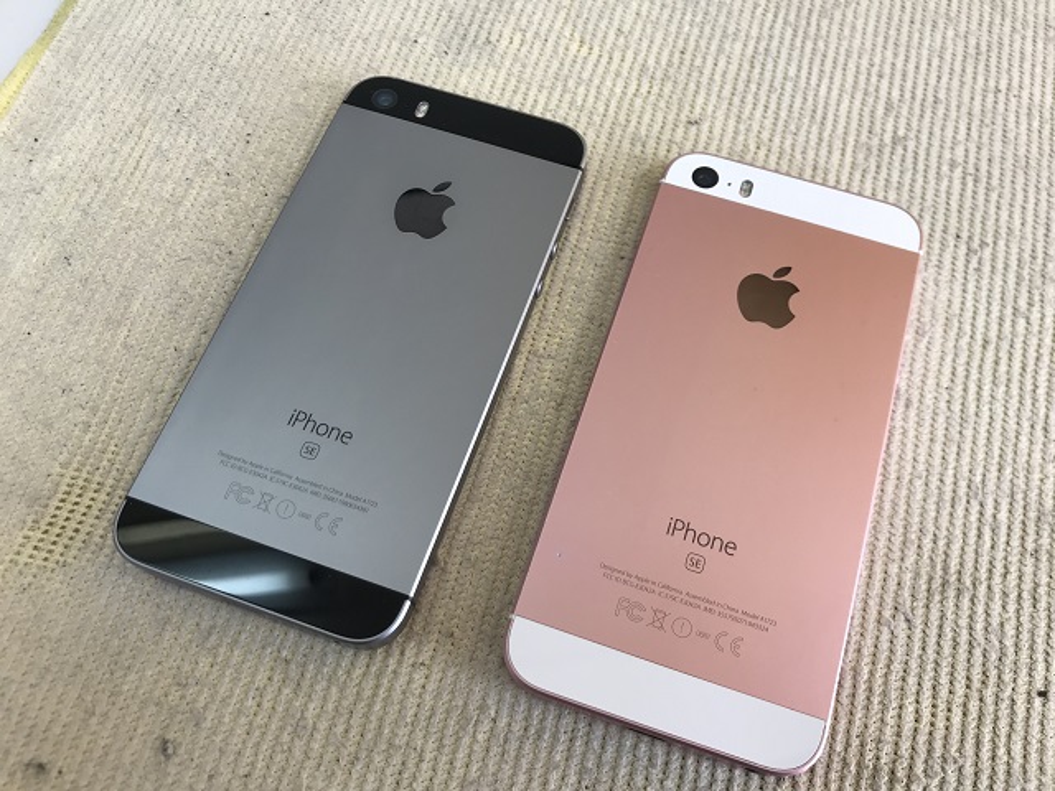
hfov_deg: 63.4
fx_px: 853
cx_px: 528
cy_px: 396
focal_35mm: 28
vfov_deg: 49.7
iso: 32
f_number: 1.8
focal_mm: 3.99
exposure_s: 1/120
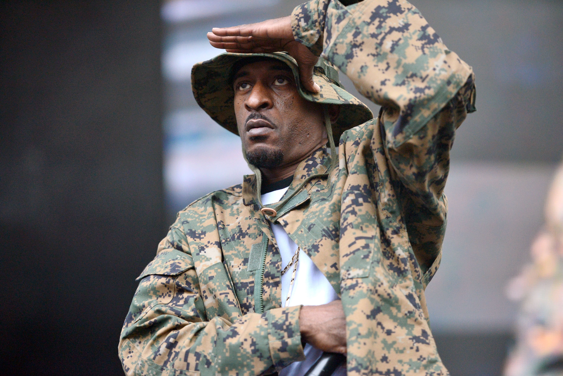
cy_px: 188
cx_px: 282
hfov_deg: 12.1
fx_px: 2660
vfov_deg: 8.1
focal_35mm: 170
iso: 2000
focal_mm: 170
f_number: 3.2
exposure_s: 1/640
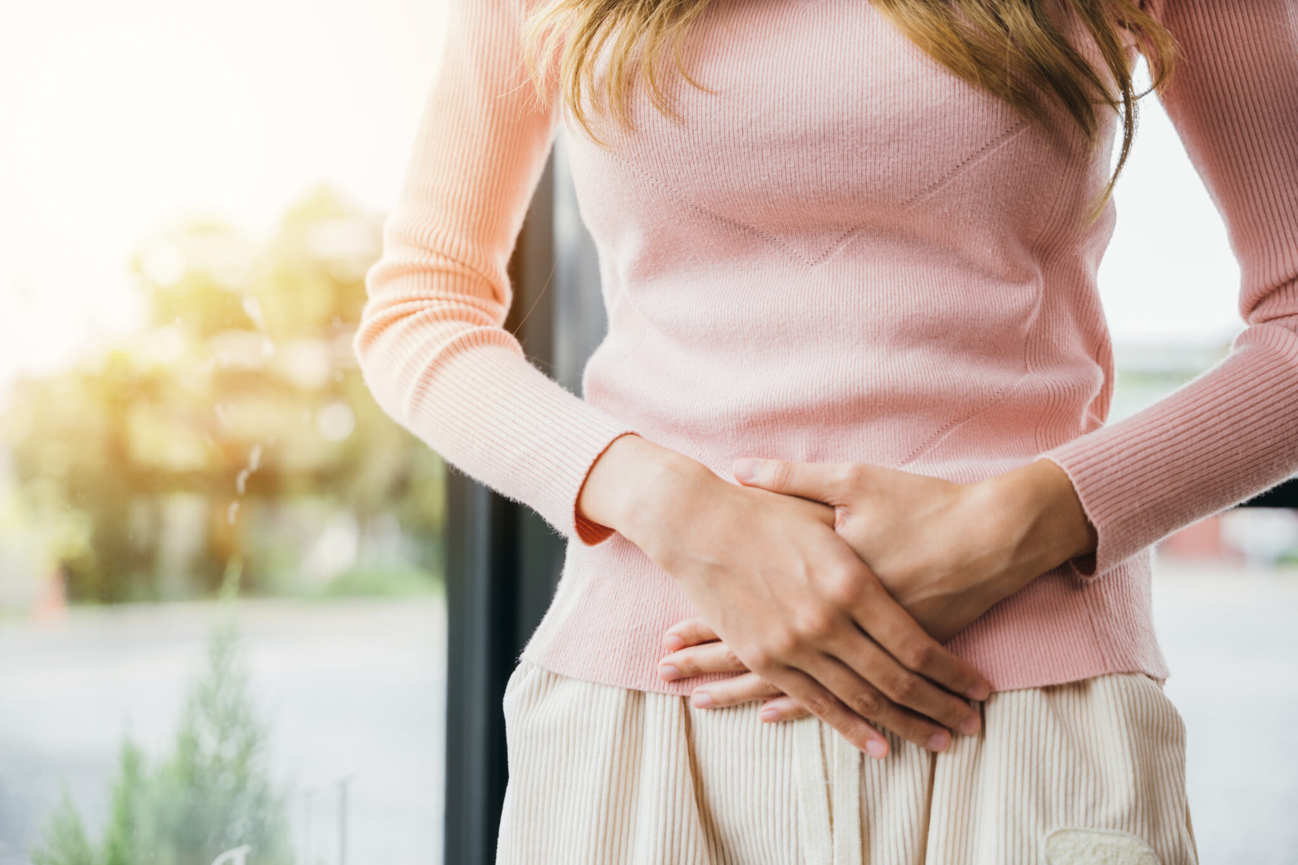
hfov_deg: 39.6
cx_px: 649
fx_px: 1803
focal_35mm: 50
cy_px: 432
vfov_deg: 27.0
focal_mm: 50
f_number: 2.8
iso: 200
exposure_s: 1/250
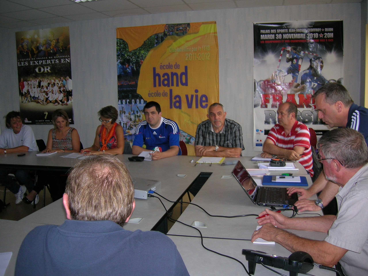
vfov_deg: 41.8
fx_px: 361
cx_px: 184
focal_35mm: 34
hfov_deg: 54.0
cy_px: 138
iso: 71
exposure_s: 1/60.1
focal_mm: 5.7
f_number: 2.9
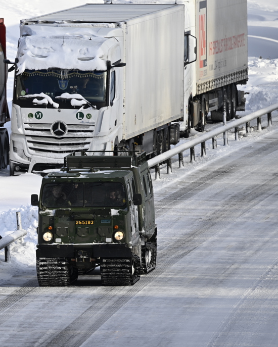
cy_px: 181
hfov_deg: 2.1
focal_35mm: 743
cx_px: -36
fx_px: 7638
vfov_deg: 2.6
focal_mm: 400
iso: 160
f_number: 5.6
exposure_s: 1/500
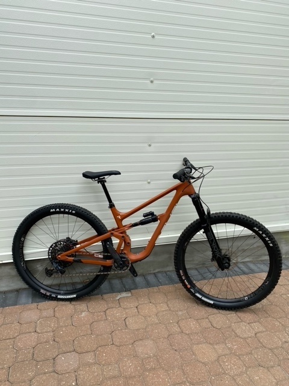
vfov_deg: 67.3
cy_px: 193
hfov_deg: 53.1
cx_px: 144
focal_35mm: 26
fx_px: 289
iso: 32
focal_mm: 4.25
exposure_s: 1/747
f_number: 1.8
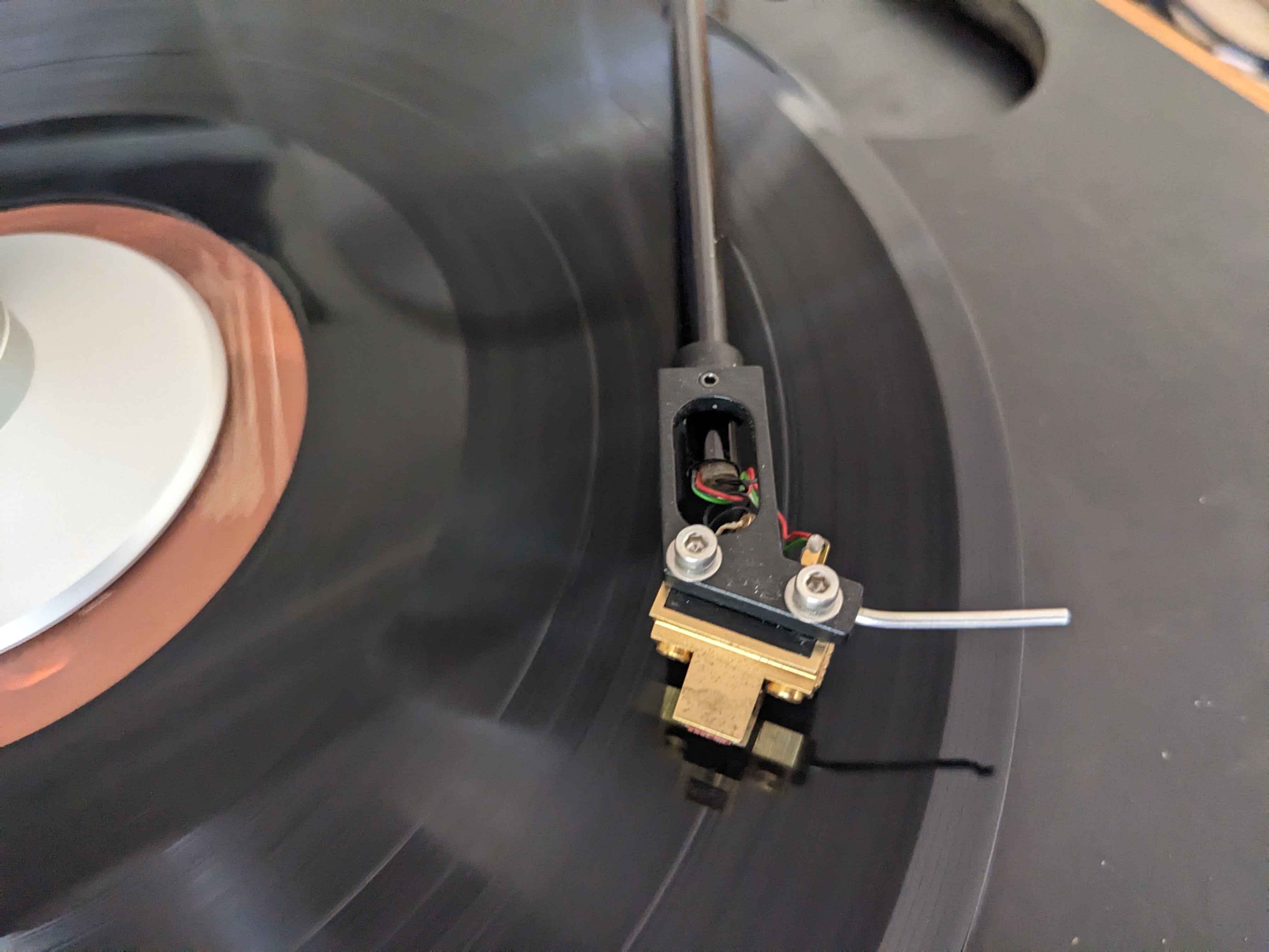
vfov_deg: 51.4
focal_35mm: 27
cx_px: 634
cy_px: 476
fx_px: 990
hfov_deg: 65.3
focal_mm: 4.38
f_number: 1.73
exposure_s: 1/43.1
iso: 738
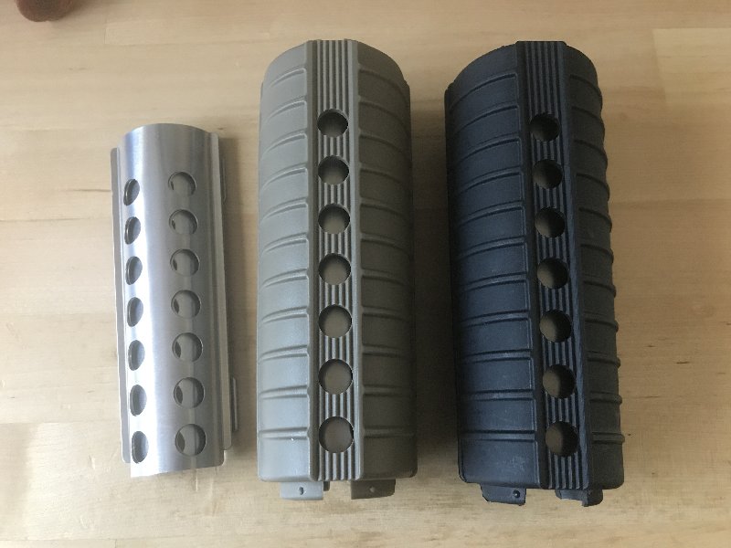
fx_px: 591
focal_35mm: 28
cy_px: 274
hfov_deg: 63.4
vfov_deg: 49.7
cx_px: 366
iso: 100
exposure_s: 1/15
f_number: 1.8
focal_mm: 3.99
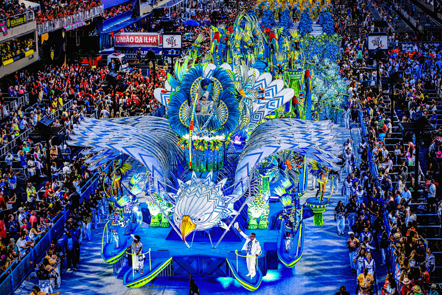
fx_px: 860
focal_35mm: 70
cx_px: 221
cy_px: 148
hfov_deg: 28.8
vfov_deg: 19.5
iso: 5000
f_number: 5.6
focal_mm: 70
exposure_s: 1/400
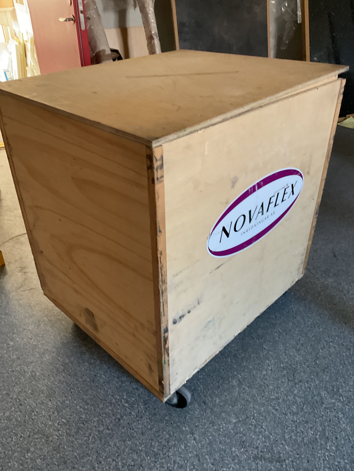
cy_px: 236
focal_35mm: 29
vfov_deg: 61.7
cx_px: 177
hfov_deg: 48.2
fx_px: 395
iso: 320
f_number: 1.8
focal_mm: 3
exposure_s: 1/46
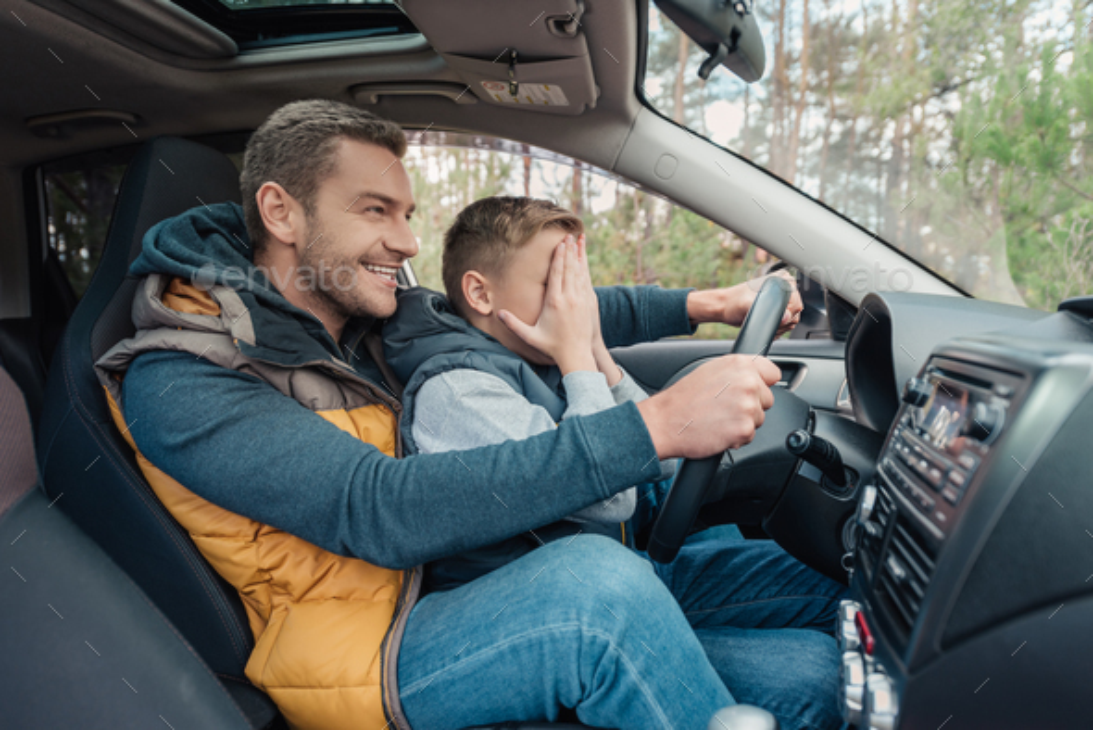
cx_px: 546
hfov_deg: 73.7
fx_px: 729
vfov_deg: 53.2
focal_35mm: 24
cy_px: 365
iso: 200
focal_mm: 24
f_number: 3.5
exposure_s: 1/125
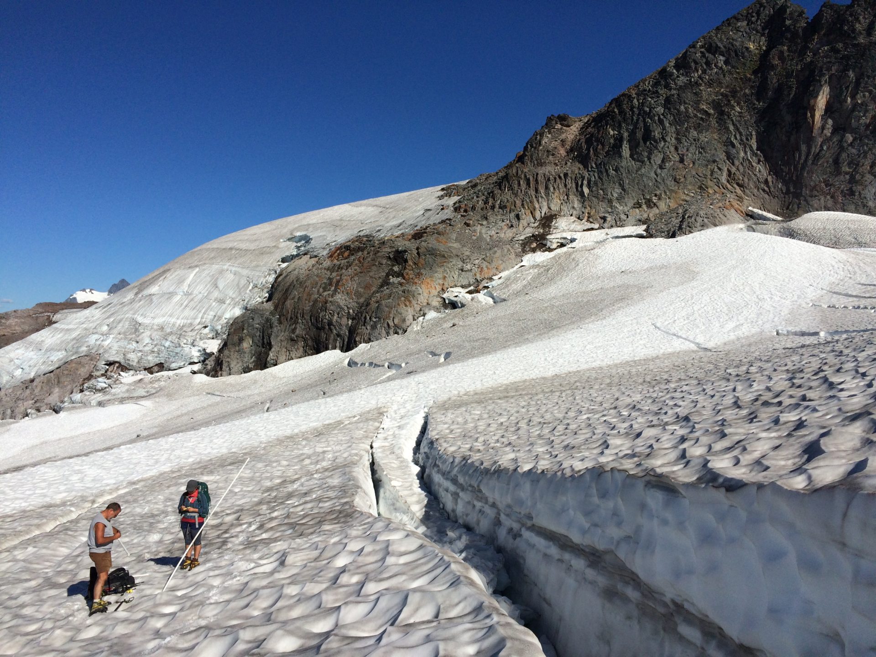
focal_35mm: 29
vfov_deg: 48.2
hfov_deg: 61.7
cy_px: 328
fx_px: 734
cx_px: 438
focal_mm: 4.15
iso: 40
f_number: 2.2
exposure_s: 1/5882
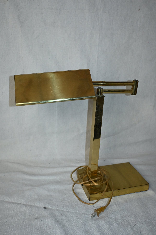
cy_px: 119
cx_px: 78
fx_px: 231
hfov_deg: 37.3
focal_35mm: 36
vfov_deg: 53.8
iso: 900
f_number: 4.2
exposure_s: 1/200
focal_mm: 23
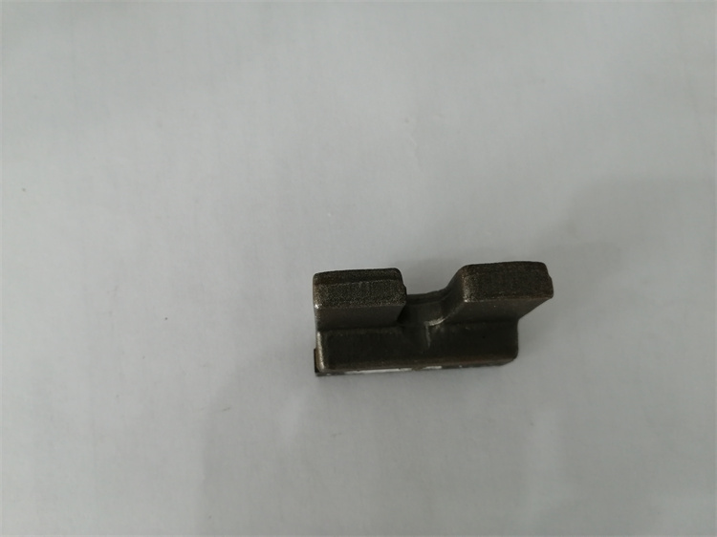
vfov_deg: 51.3
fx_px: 559
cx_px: 358
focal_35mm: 27
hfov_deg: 65.3
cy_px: 268
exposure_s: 1/50
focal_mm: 3.96
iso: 160
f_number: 1.8
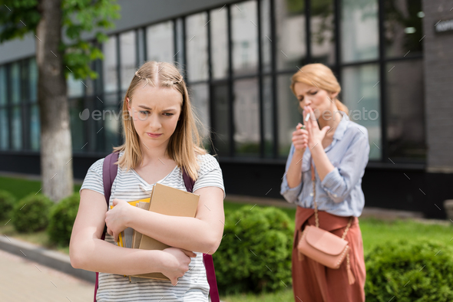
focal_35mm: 86
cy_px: 151
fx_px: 1083
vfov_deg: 15.9
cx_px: 226
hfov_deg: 23.6
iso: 100
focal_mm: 86
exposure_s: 1/500
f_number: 4.5
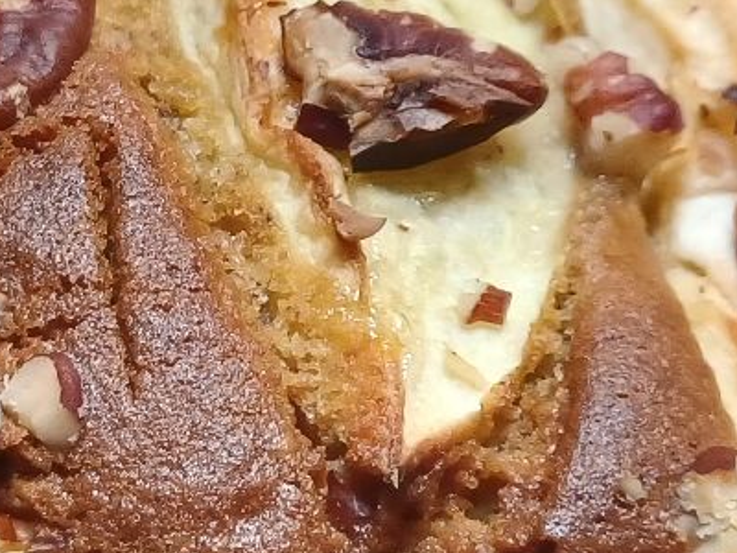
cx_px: 136
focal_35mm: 125
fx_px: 2661
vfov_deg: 11.8
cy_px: 83
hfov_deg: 15.7
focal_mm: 4.6
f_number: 1.8
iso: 320
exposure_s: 1/50
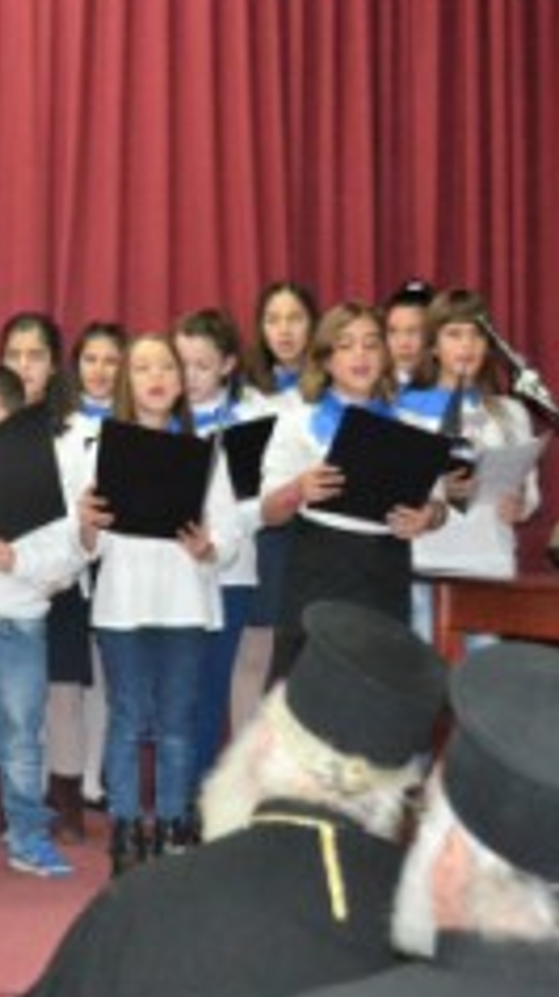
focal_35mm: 101
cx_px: -374
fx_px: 2666
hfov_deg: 11.3
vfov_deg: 21.1
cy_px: 431
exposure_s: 1/60
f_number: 5
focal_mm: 34
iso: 3200
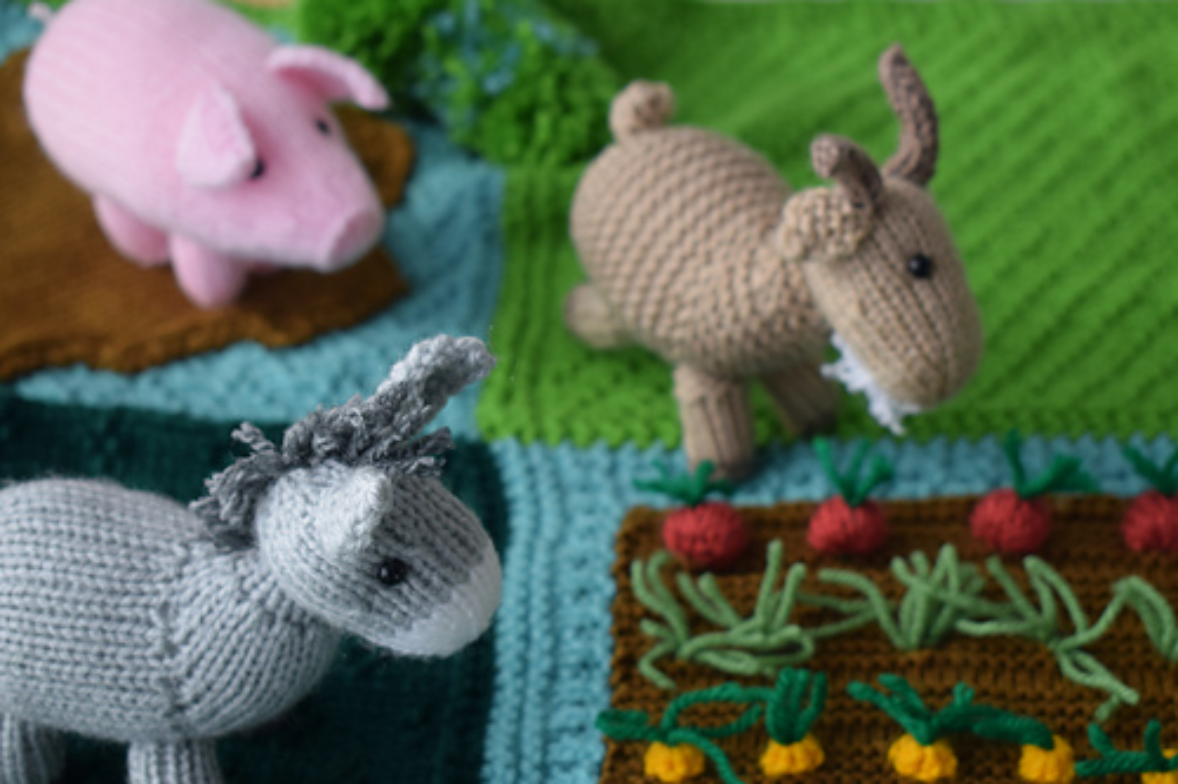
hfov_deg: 28.1
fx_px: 2355
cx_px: 589
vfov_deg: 18.9
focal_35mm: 72
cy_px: 392
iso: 400
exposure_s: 1/160
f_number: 6.3
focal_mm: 48
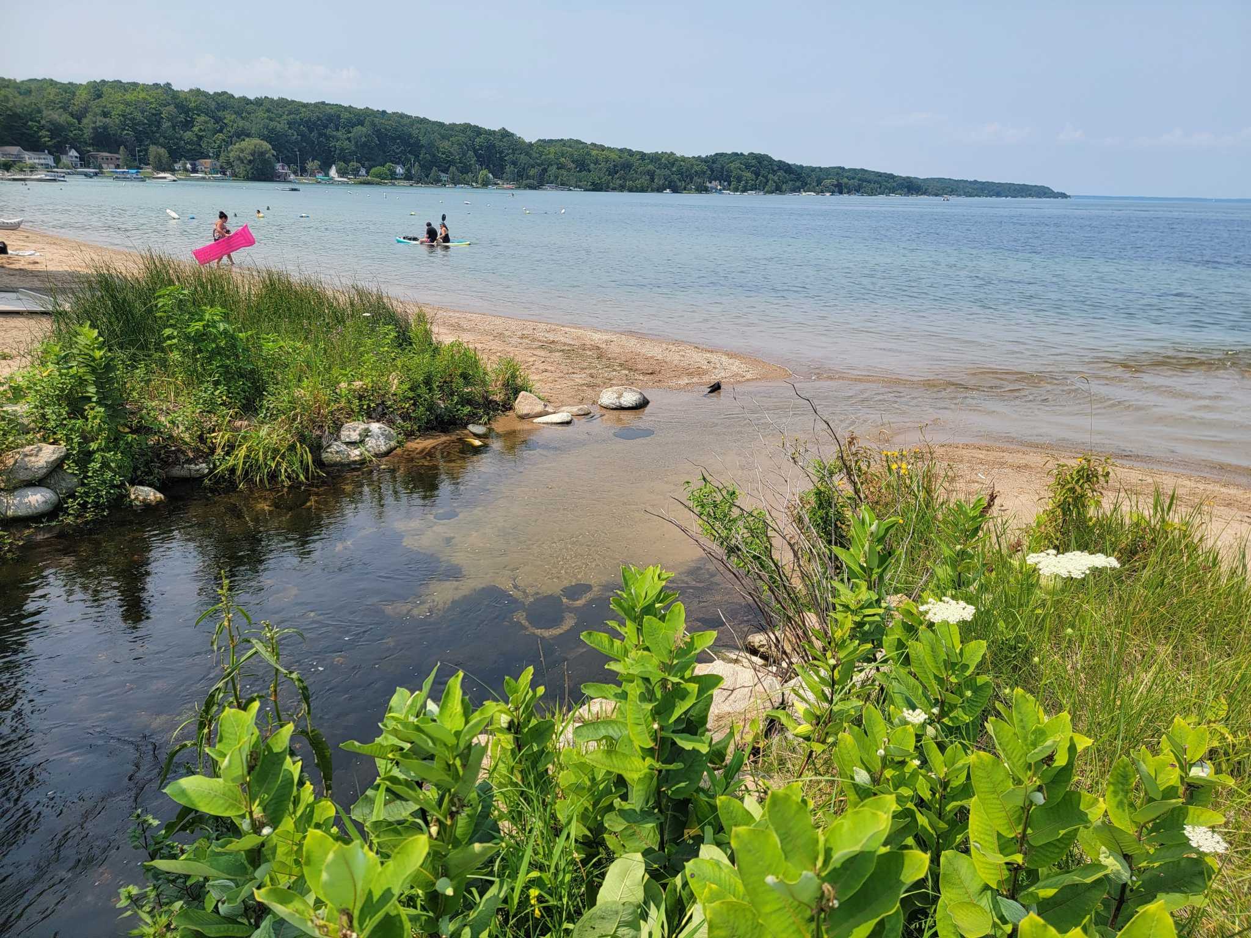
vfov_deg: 56.8
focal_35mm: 24
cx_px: 626
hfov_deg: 71.6
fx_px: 867
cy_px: 469
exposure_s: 1/1005
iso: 16
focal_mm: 6.7
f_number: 1.8
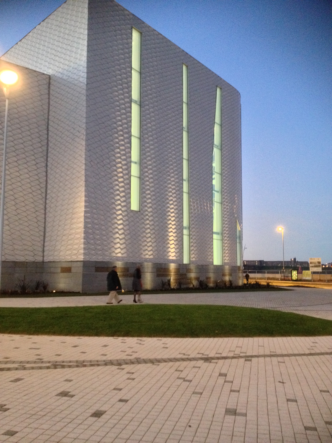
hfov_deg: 40.7
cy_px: 222
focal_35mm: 35
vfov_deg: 52.6
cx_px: 166
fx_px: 448
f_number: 2.4
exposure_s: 1/15
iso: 500
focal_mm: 4.28
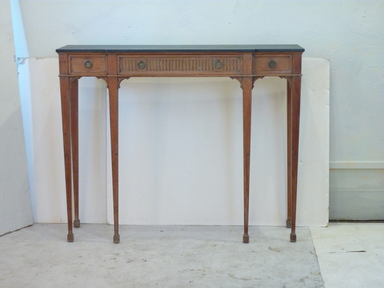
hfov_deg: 25.0
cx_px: 192
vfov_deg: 18.9
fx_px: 865
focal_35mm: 78
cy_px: 144
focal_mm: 12.8
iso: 400
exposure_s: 1/8
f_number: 4.2
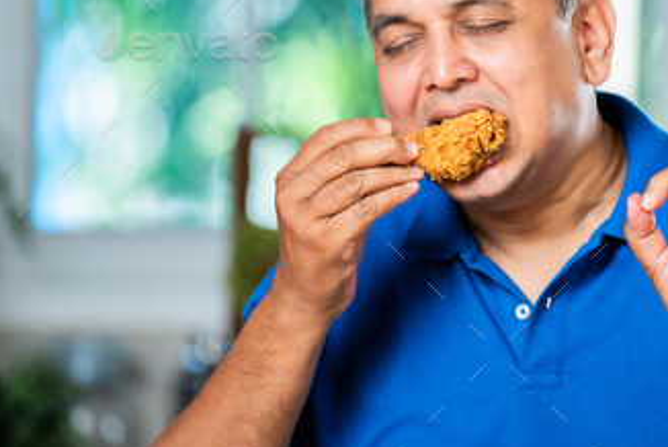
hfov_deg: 5.7
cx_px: 488
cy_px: 141
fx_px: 6723
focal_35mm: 362
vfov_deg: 3.8
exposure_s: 1/125
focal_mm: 200
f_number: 2.8
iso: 160
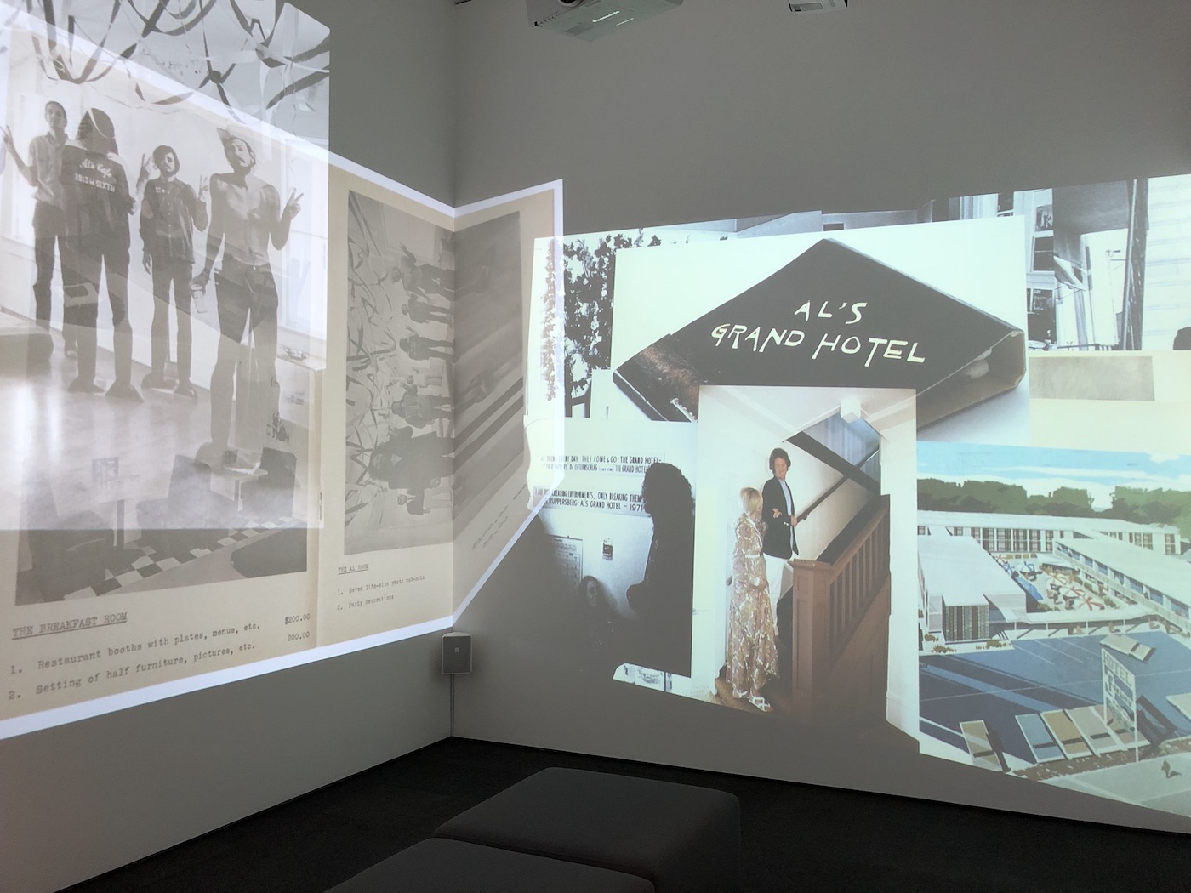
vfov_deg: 49.7
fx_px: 963
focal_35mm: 28
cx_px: 596
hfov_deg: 63.4
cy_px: 446
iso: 40
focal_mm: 3.99
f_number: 1.8
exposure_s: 1/30
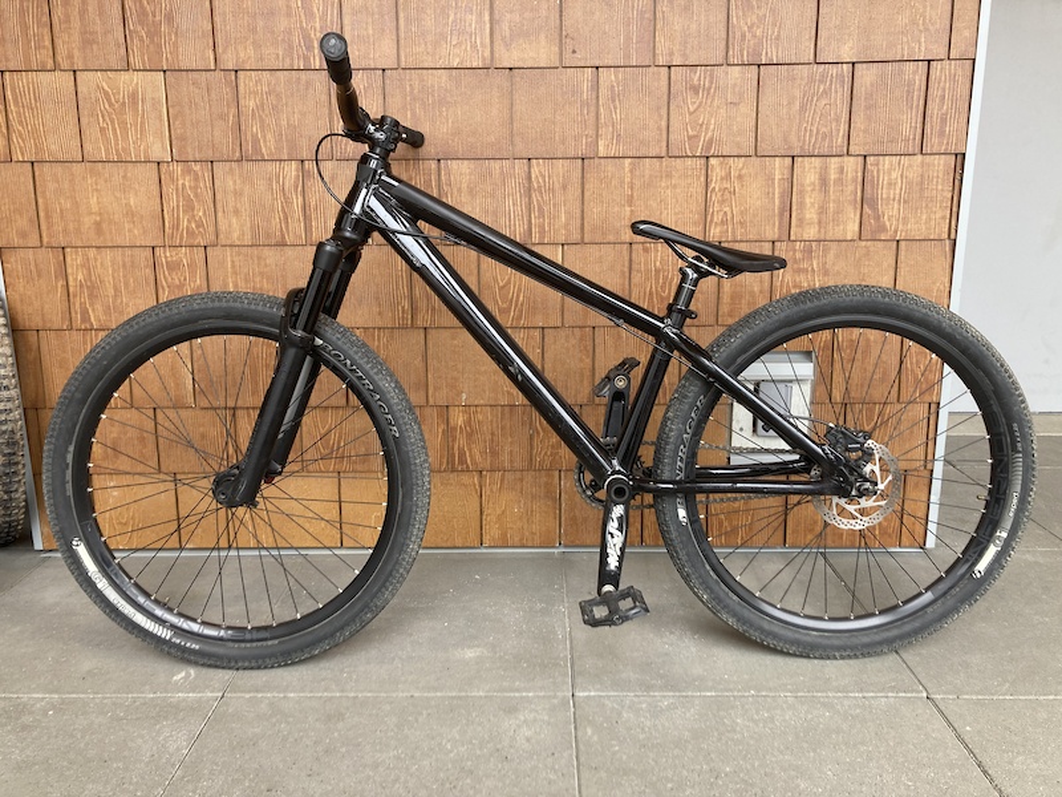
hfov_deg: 63.4
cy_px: 398
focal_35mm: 28
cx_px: 531
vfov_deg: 49.7
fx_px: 859
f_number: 1.8
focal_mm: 3.99
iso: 40
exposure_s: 1/60
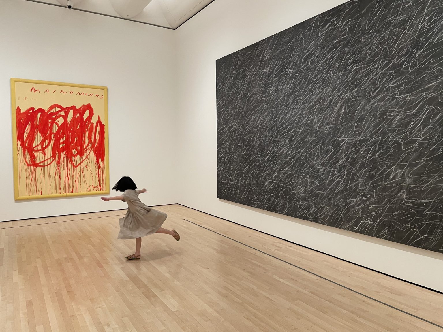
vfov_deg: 53.1
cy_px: 166
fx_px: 333
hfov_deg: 67.3
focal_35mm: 26
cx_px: 222
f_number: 1.6
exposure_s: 1/60
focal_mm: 4.2
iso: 160
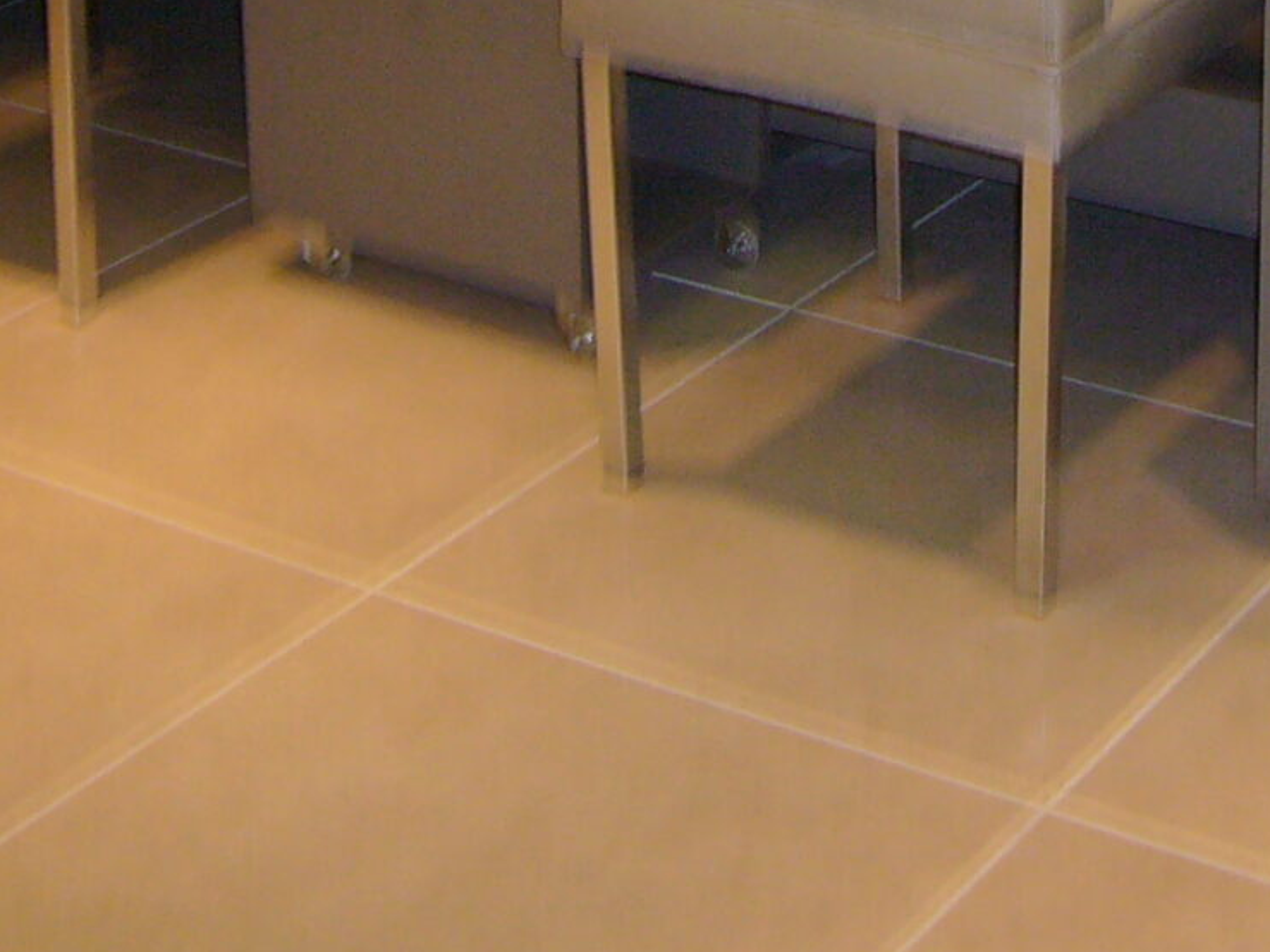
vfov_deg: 13.8
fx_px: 3558
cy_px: -680
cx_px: 906
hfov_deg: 20.1
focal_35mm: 97
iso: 100
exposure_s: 1/8
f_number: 2.8
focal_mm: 4.6
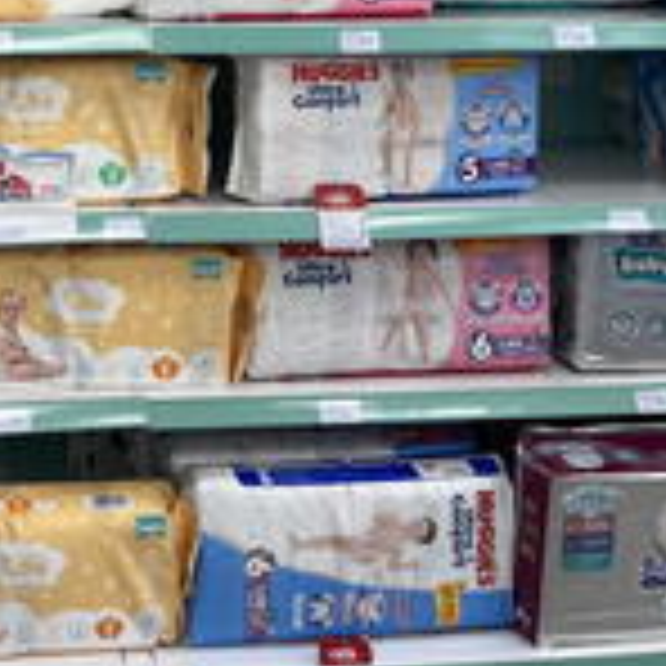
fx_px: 1350
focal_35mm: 62
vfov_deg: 26.4
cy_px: 14
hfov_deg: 26.5
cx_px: 27
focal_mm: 5.1
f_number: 1.6
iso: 50
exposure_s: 1/120
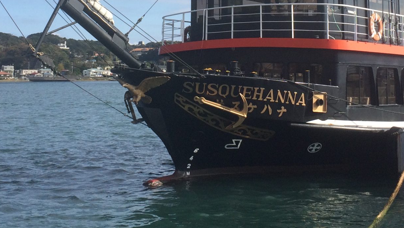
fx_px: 707
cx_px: 224
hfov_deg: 31.9
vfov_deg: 17.5
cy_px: -33
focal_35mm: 66
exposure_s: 1/2053
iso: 32
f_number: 2.2
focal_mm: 4.15
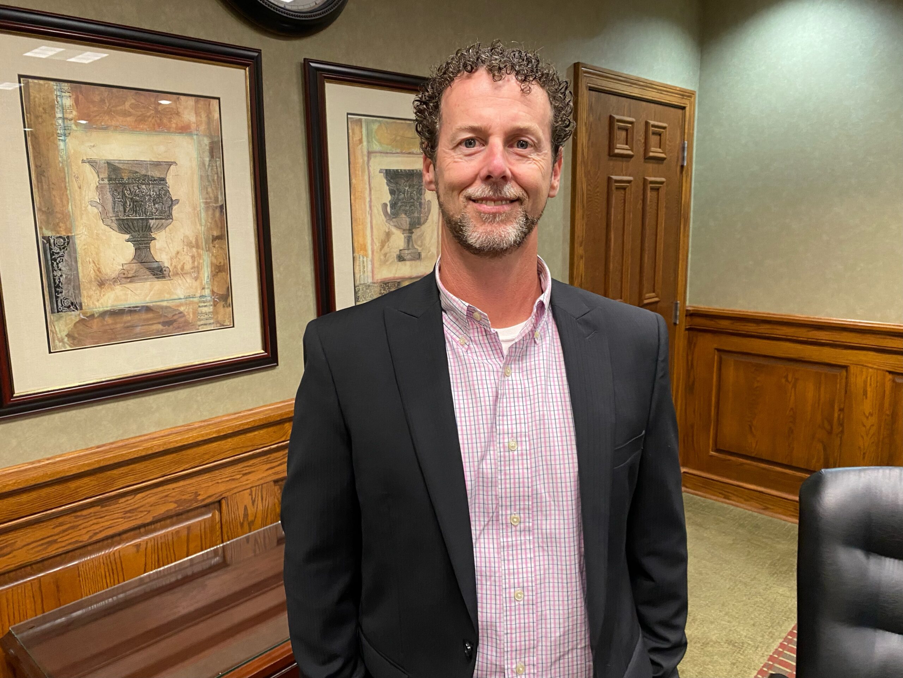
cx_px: 452
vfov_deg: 53.1
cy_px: 339
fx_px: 678
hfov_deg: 67.3
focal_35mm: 26
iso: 160
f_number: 1.8
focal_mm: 4.25
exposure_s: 1/60
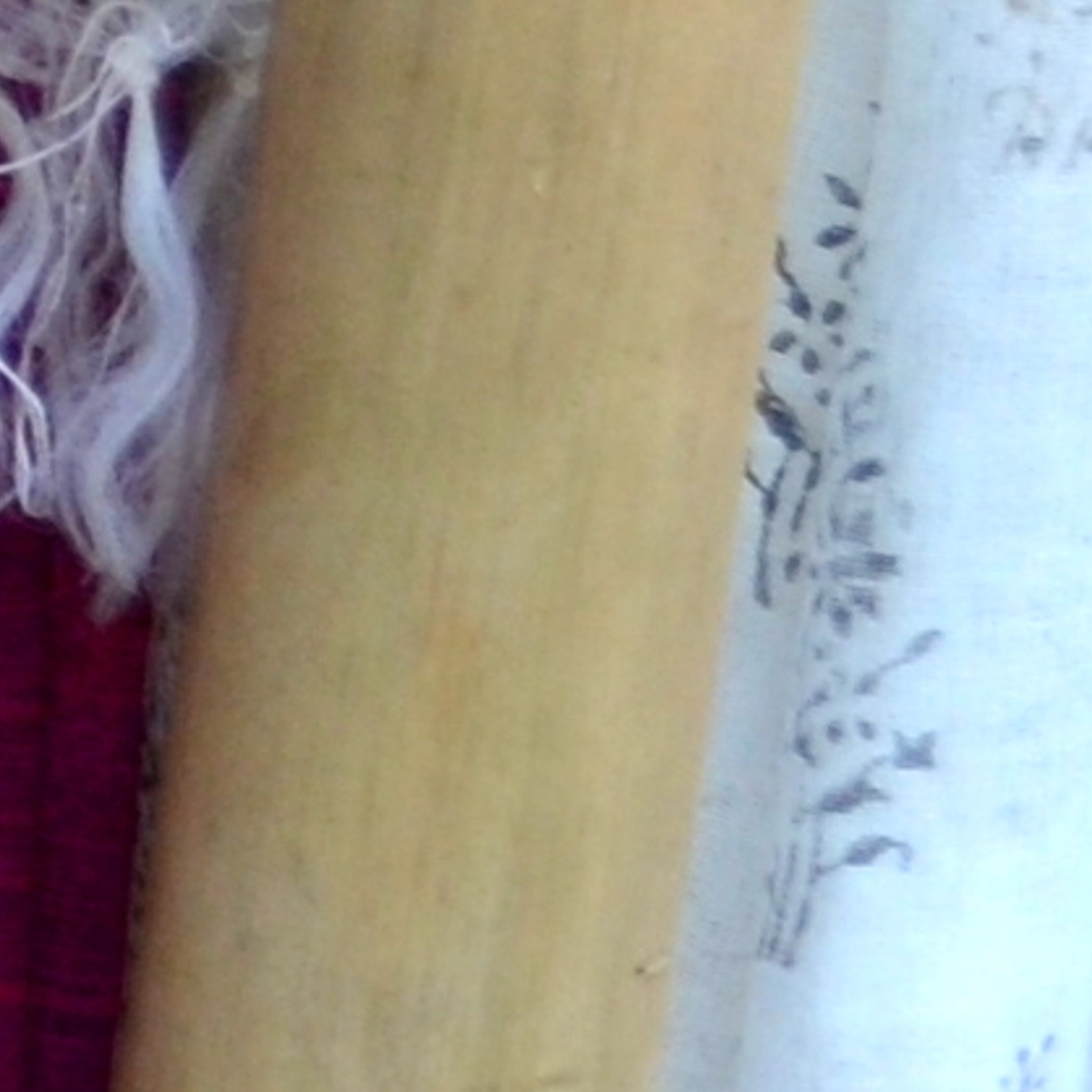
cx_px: -4196
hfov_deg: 4.8
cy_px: -201
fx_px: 11028
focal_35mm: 309
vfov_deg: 5.6
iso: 400
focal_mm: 22
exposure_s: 1/80
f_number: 4.5
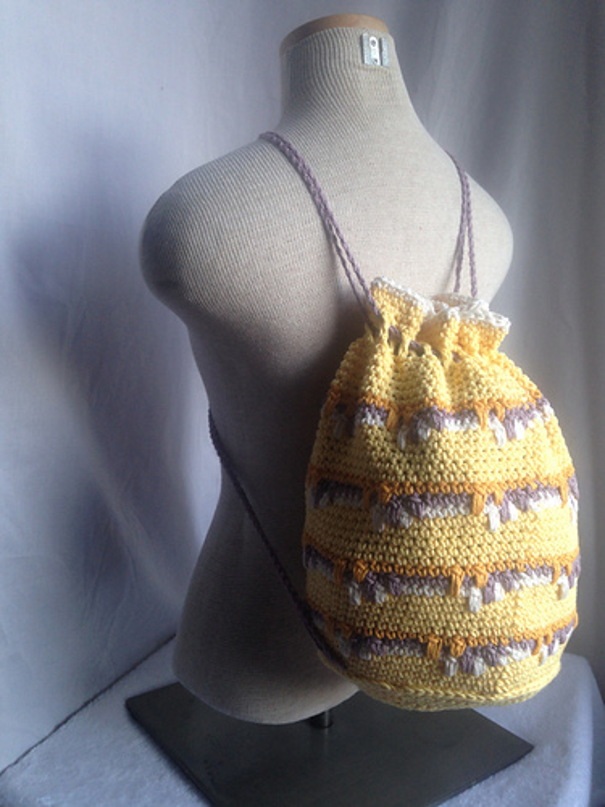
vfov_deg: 55.4
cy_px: 404
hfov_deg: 42.9
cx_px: 302
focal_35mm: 33
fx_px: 769
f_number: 2.4
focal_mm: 4.12
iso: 80
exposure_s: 1/20
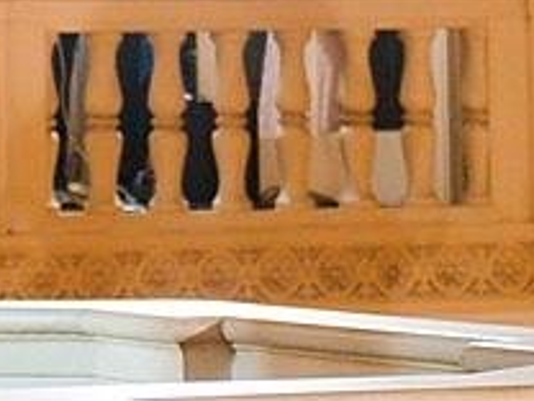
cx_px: -323
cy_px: -35
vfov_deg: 5.6
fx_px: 4073
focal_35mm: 264
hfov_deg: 7.3
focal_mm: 38
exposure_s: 1/250
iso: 1600
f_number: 2.8
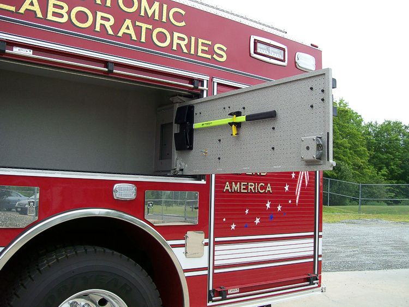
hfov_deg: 51.4
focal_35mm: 36
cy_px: 154
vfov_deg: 39.6
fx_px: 425
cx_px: 204
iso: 80
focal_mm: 6
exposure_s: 1/491
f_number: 2.7
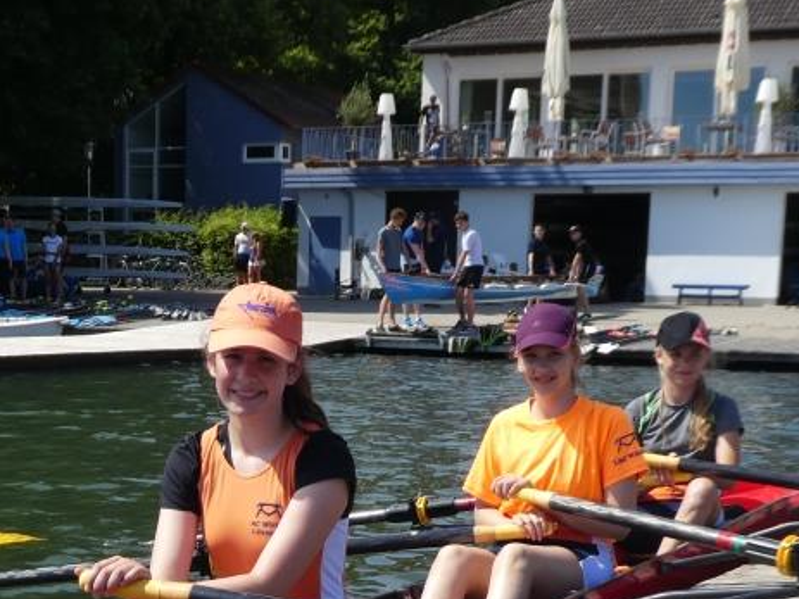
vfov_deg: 19.5
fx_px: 1685
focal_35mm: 73
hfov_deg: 26.4
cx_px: 219
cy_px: 608
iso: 80
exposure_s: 1/640
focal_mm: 5.8
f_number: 3.6
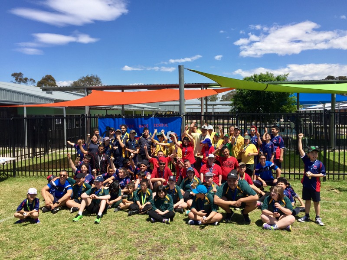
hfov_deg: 61.7
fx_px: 291
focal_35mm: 29
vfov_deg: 48.2
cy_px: 130
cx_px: 174
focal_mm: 4.15
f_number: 2.2
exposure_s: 1/1799
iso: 32
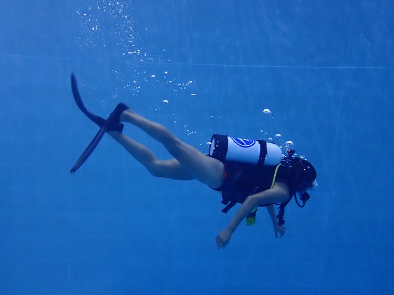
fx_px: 489
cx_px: 197
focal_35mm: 43
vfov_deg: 33.6
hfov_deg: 43.9
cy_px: 148
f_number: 2.9
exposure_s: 1/40
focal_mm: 7.86
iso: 320
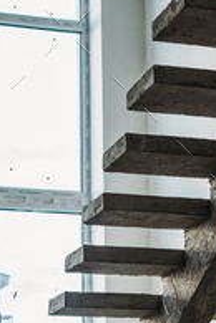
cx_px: 60
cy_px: 267
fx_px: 981
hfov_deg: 12.5
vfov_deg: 18.6
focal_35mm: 109
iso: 400
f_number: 3.5
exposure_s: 1/250
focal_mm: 24
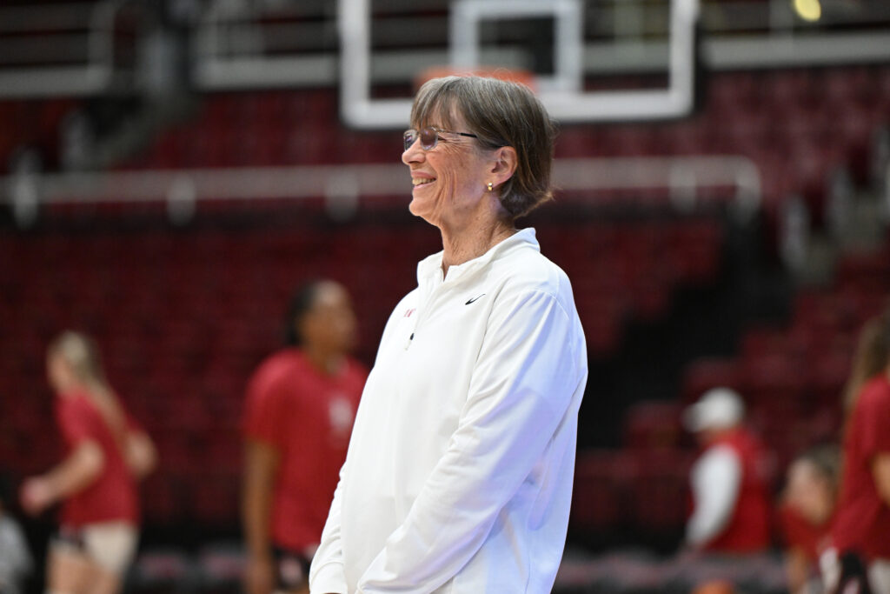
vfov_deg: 6.9
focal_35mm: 200
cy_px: 297
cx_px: 445
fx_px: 4945
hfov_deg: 10.3
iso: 5000
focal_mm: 200
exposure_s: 1/2000
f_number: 2.8
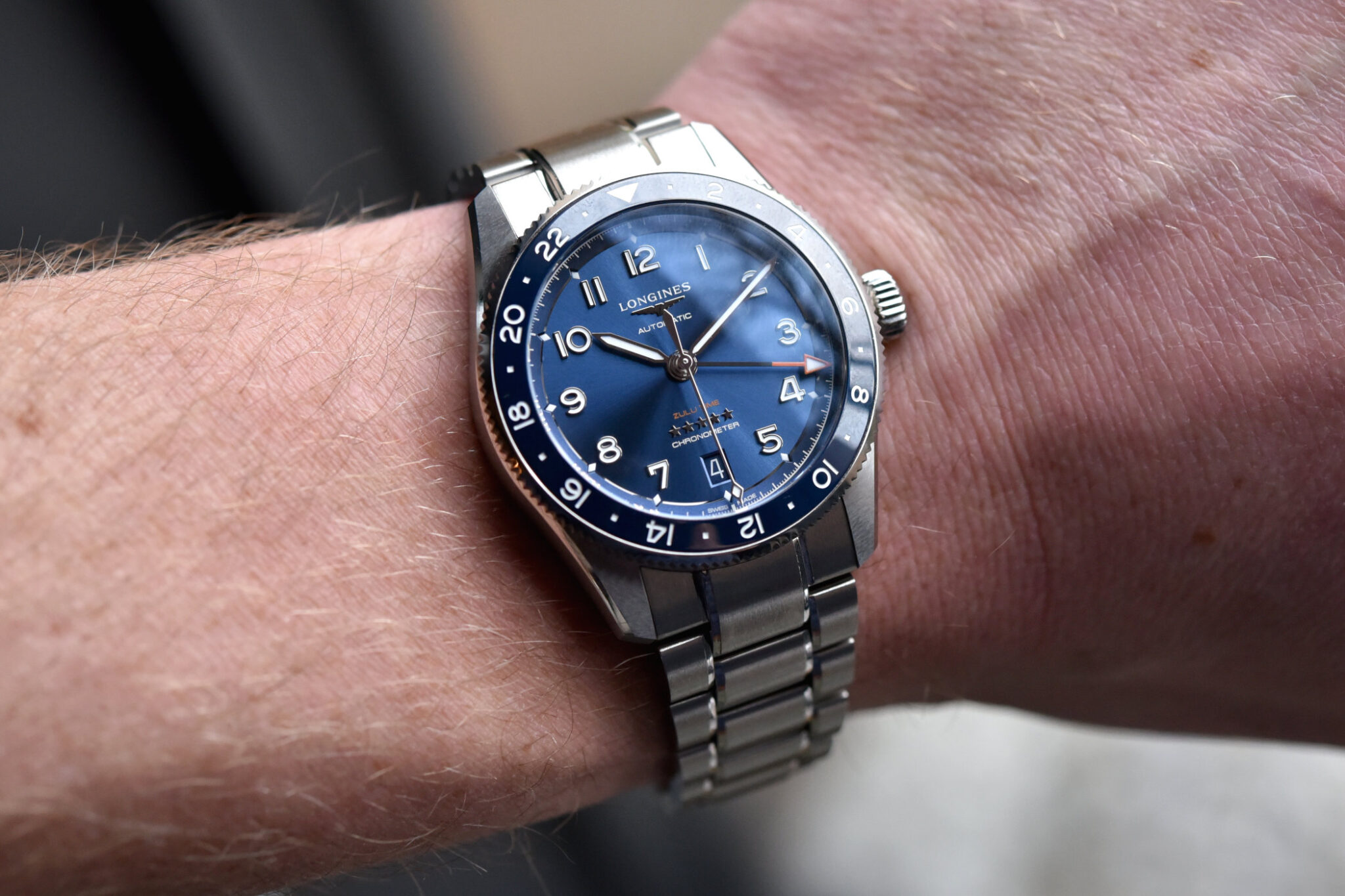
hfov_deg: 33.4
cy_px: 448
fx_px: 2241
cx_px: 672
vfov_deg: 22.6
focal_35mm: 60
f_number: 5.6
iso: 2000
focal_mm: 60
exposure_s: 1/1600
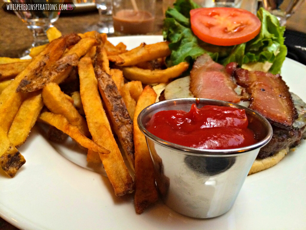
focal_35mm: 30
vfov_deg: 46.8
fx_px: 265
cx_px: 153
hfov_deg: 60.0
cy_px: 115
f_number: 2.2
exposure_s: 1/24
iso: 320
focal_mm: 4.12
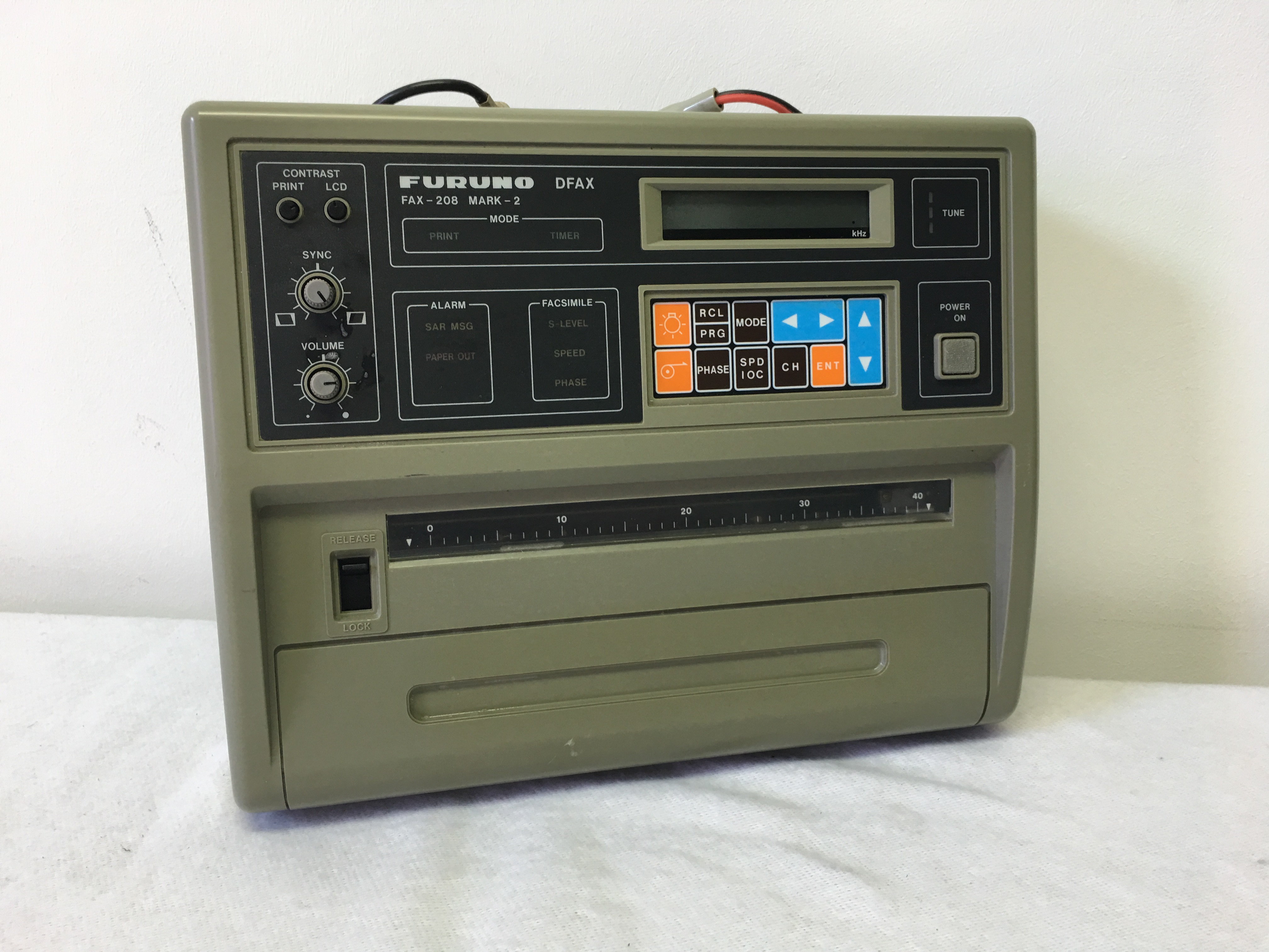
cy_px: 476
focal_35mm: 29
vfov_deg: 48.2
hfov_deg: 61.7
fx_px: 1063
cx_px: 634
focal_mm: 4.15
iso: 32
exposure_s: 1/17
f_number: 2.2
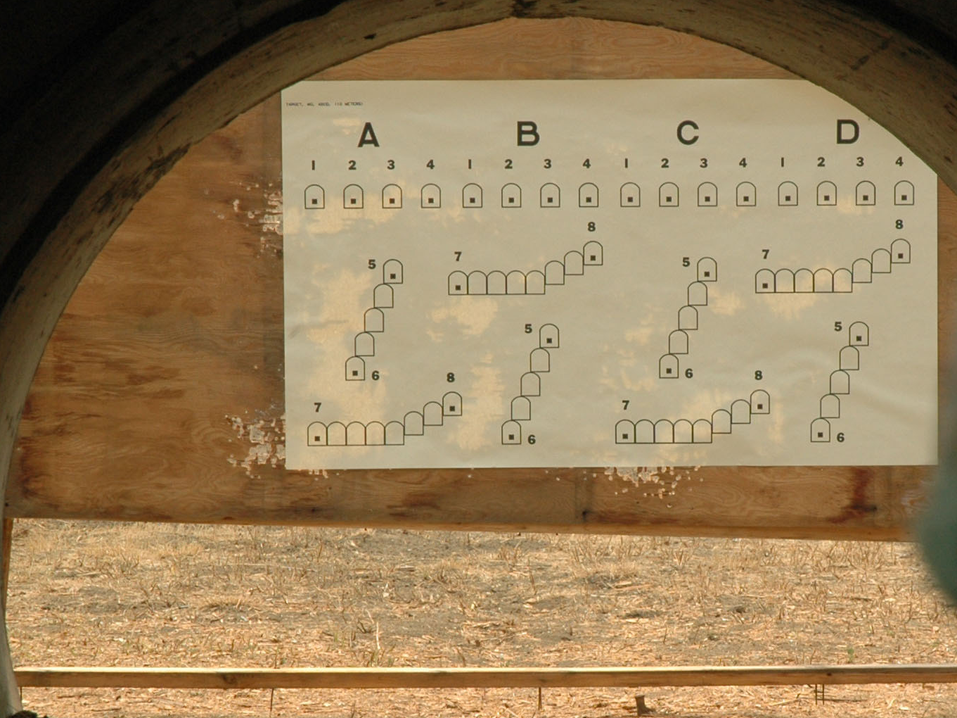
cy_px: 430
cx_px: 620
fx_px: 6163
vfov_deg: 6.7
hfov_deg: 8.9
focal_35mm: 223
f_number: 10
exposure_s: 1/400
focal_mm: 70
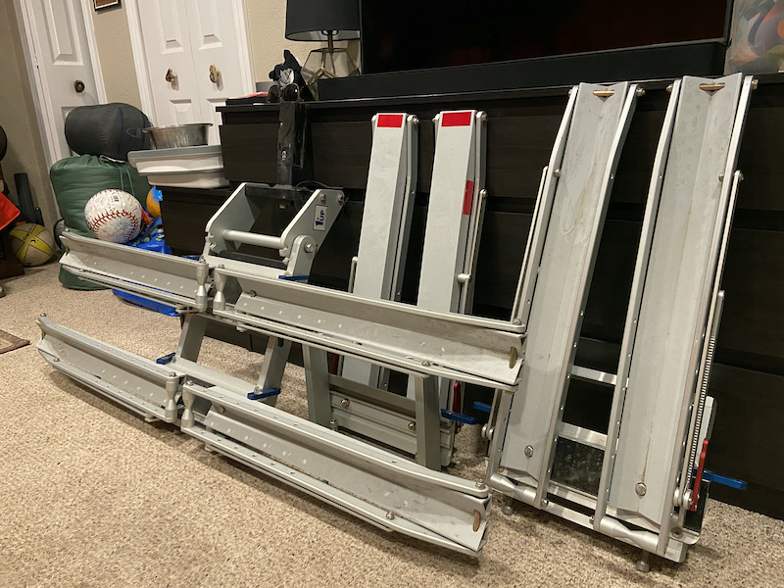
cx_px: 392
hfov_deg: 67.3
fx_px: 589
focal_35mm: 26
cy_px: 294
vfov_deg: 53.1
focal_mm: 4.25
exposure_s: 1/60
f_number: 1.8
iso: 500
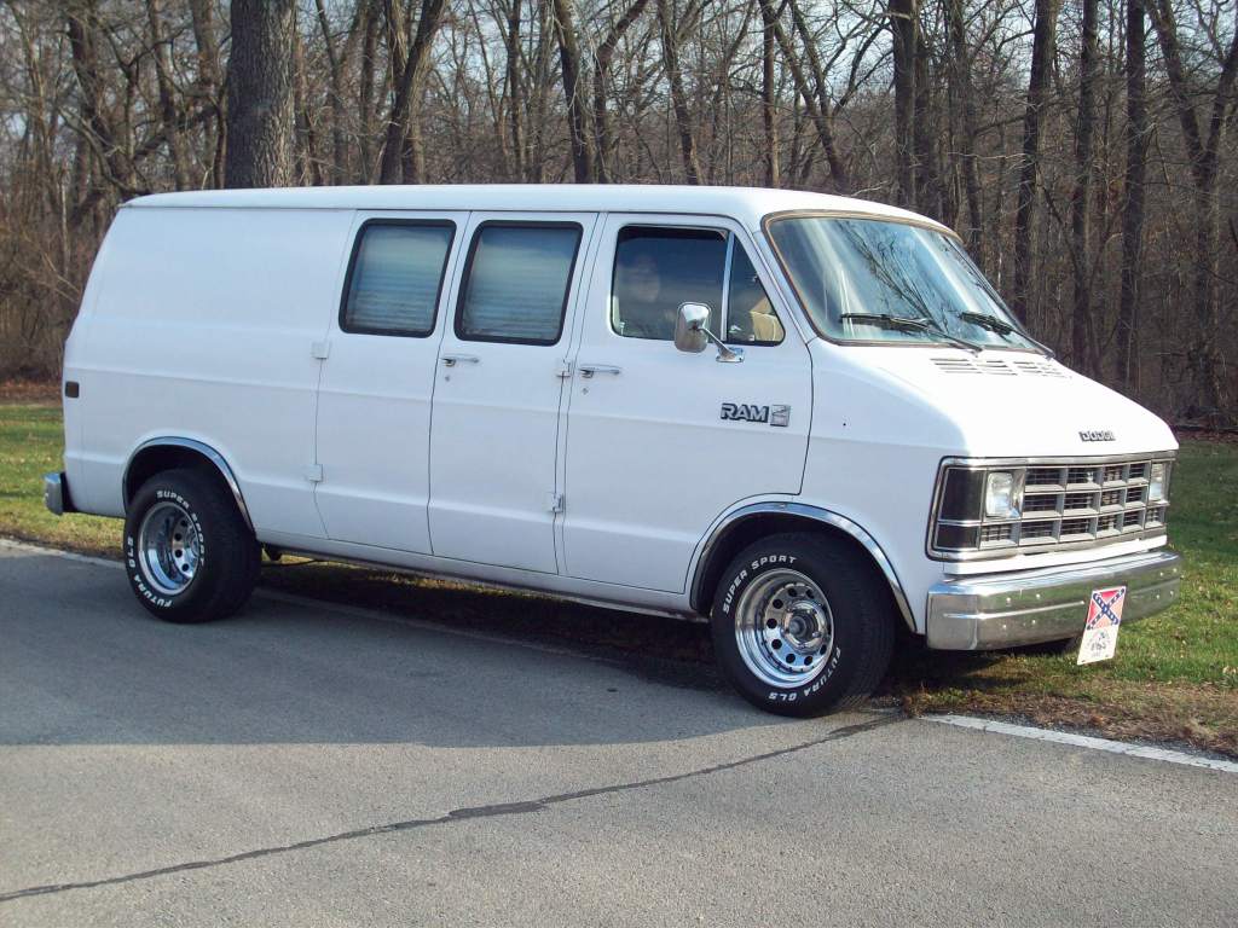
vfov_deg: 27.0
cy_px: 464
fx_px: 1931
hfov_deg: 35.5
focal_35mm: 54
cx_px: 619
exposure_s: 1/342
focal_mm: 9
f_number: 3.4
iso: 80
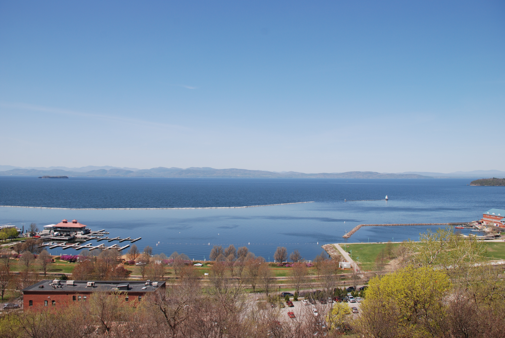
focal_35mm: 27
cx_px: 252
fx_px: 379
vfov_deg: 48.0
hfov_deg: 67.3
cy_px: 169
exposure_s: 1/250
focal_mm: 18
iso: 100
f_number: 8
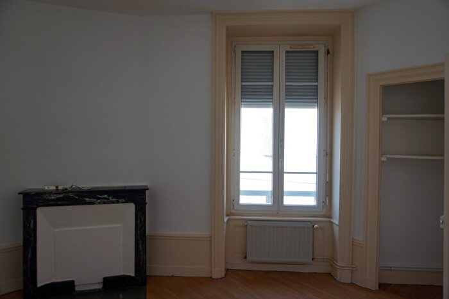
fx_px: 299
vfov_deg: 53.1
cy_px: 150
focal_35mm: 24
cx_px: 224
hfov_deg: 73.8
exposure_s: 1/160
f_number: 4
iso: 125
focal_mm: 16
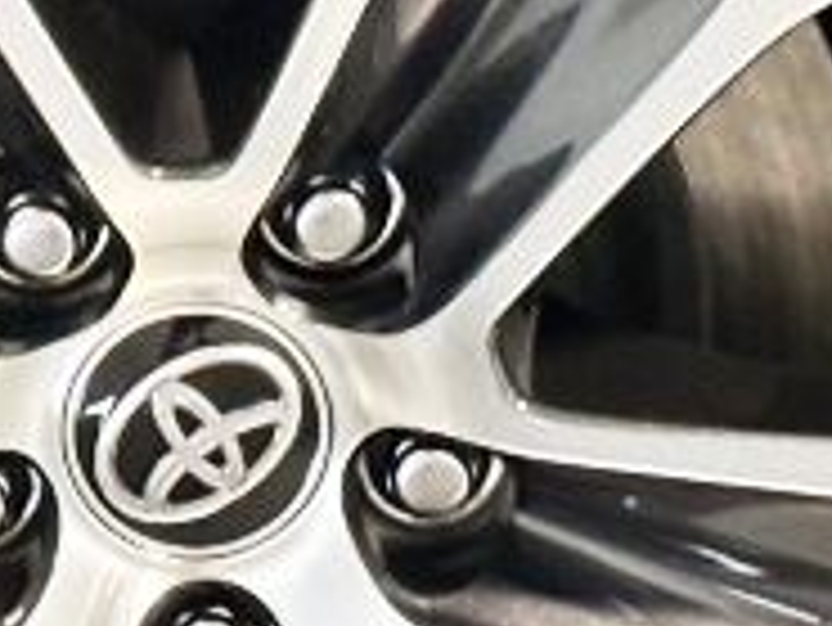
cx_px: 112
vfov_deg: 5.6
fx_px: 6397
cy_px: 423
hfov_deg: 7.4
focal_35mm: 266
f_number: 1.78
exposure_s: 1/30
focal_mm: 6.86
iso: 640
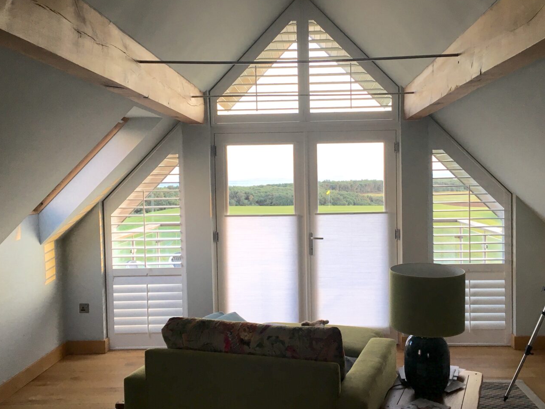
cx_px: 299
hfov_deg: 52.5
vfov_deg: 40.7
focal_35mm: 35
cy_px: 200
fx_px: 551
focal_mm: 4.15
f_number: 2.2
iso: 25
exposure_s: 1/33
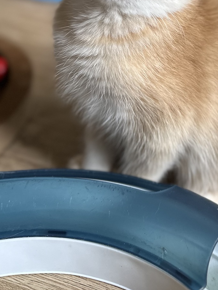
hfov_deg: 26.8
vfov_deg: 32.6
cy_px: -15
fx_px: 445
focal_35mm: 53
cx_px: 184
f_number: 1.78
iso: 160
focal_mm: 6.86
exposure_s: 1/100
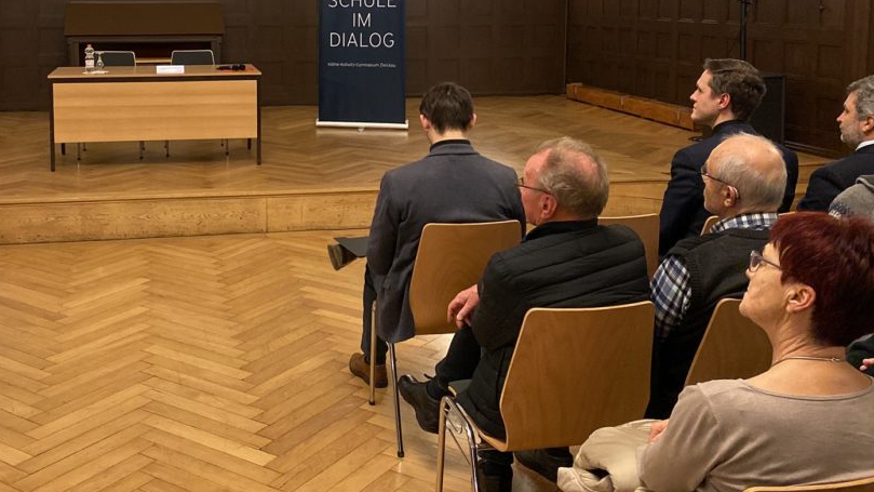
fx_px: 973
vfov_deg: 27.7
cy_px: 94
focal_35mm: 42
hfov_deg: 47.4
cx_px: 280
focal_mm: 4.25
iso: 400
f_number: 1.8
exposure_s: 1/33
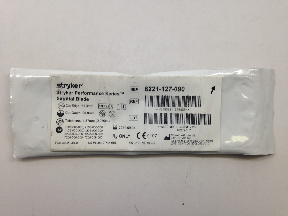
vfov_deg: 42.9
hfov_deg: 55.4
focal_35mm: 33
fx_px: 275
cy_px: 108
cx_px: 144
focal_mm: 4.12
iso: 50
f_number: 2.4
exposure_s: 1/40
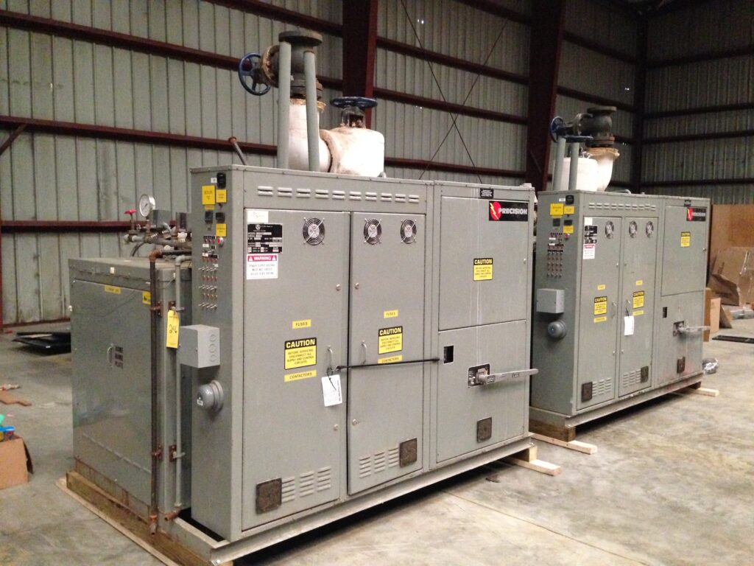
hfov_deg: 55.4
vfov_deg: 42.9
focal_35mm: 33
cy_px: 283
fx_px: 719
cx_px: 377
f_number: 2.4
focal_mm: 4.12
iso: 800
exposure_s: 1/15
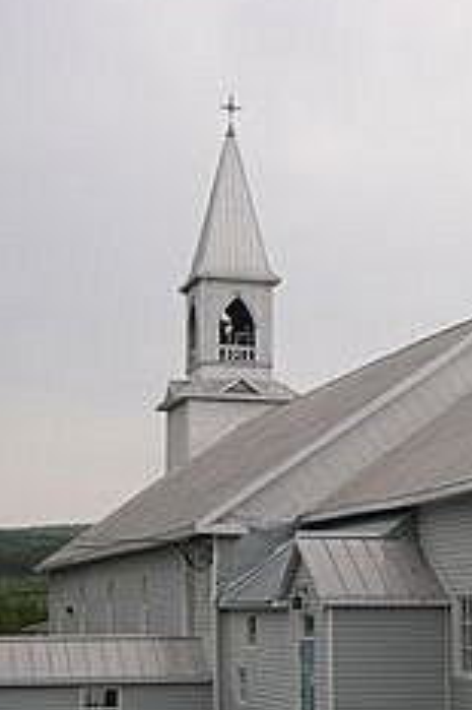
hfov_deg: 16.8
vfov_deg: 25.8
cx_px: 550
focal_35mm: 78
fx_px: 1536
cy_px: 503
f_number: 2.8
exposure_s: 1/571
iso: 100
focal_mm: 8
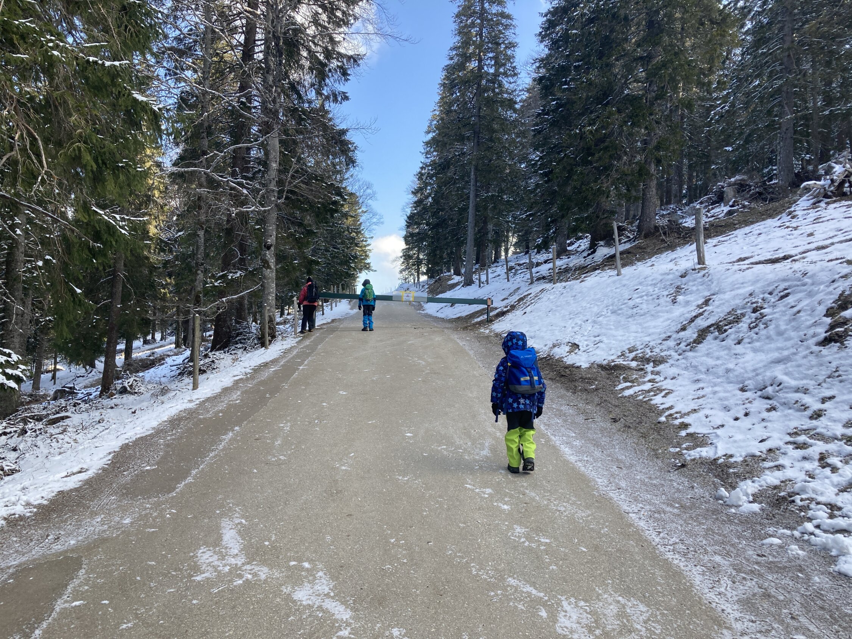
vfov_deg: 49.8
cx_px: 426
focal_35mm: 28
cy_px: 320
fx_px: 689
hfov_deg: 63.4
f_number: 1.8
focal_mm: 3.99
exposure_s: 1/314
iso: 20
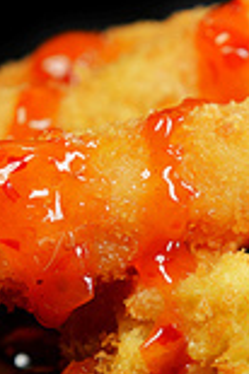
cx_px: 184
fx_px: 2079
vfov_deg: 10.3
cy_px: 234
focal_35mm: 200
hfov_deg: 6.8
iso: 100
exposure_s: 1/160
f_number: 7.1
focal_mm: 62
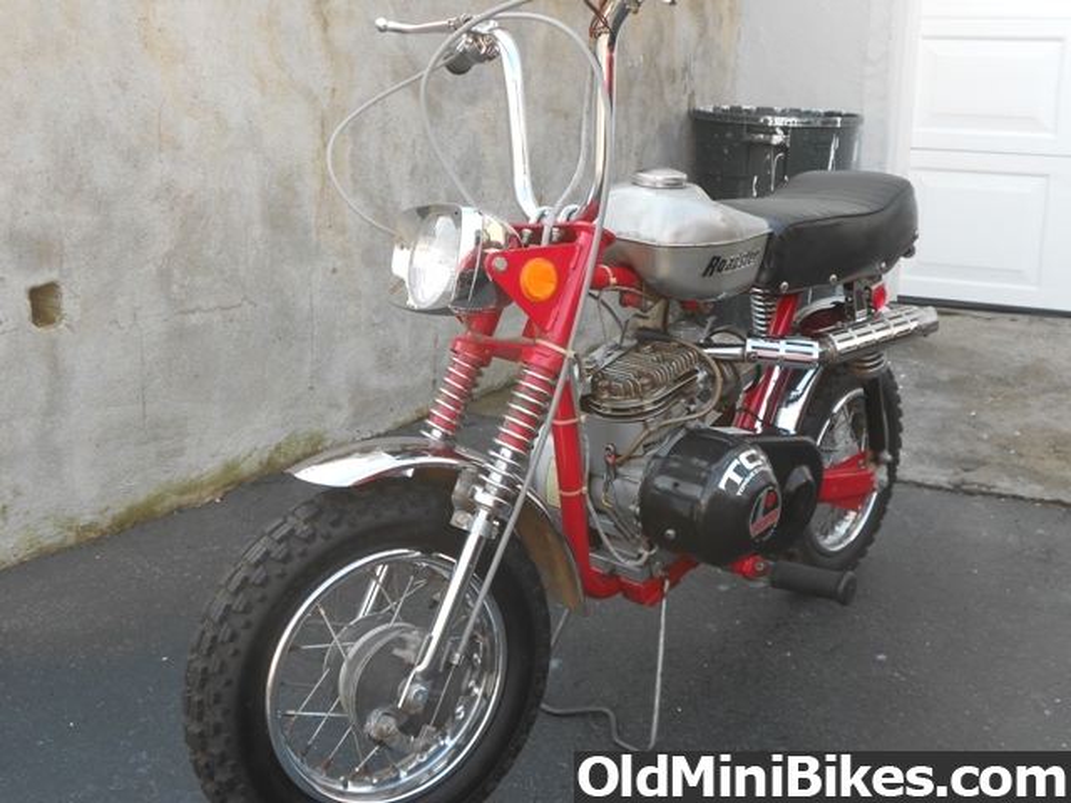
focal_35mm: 37
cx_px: 536
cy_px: 402
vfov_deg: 38.7
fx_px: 1145
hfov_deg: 50.1
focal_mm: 6.7
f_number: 3.9
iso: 80
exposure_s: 1/50
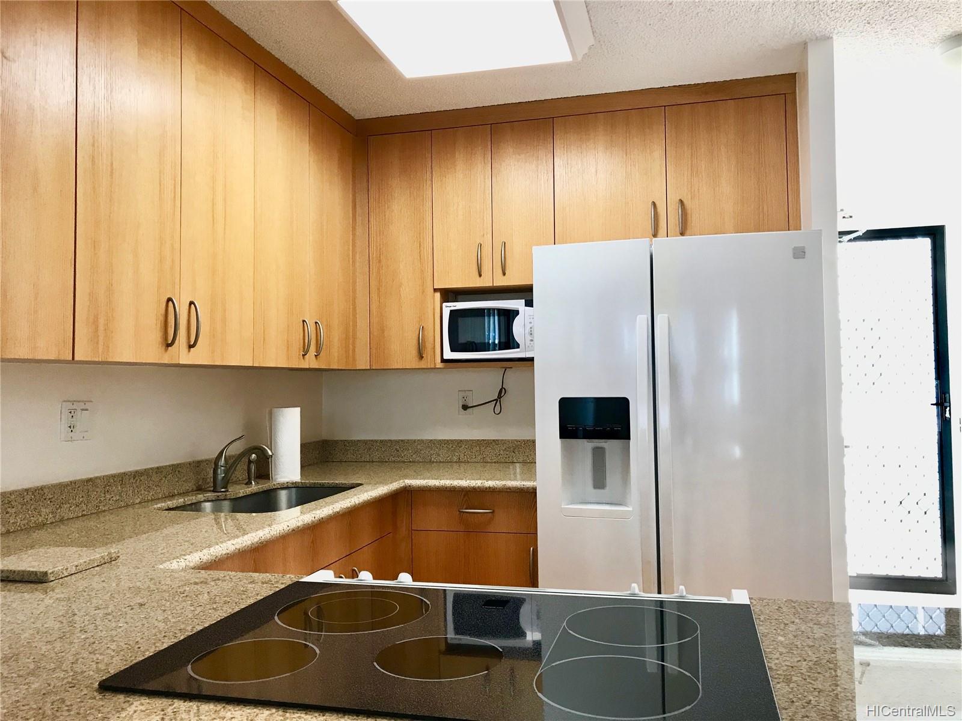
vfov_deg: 49.7
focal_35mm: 28
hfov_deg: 63.4
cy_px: 360
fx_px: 778
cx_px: 481
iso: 32
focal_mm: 3.99
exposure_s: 1/30
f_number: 1.8
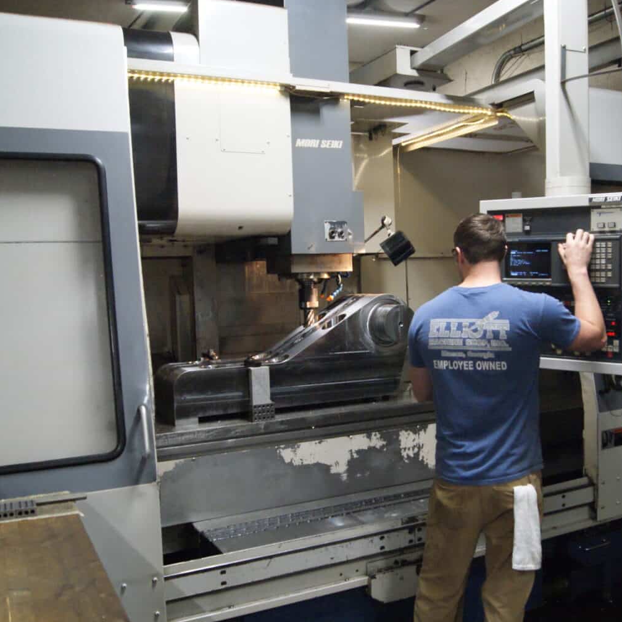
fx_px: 712
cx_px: 354
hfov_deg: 47.1
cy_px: 312
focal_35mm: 35
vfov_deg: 47.2
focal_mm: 18
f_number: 5.6
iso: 1600
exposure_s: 1/50
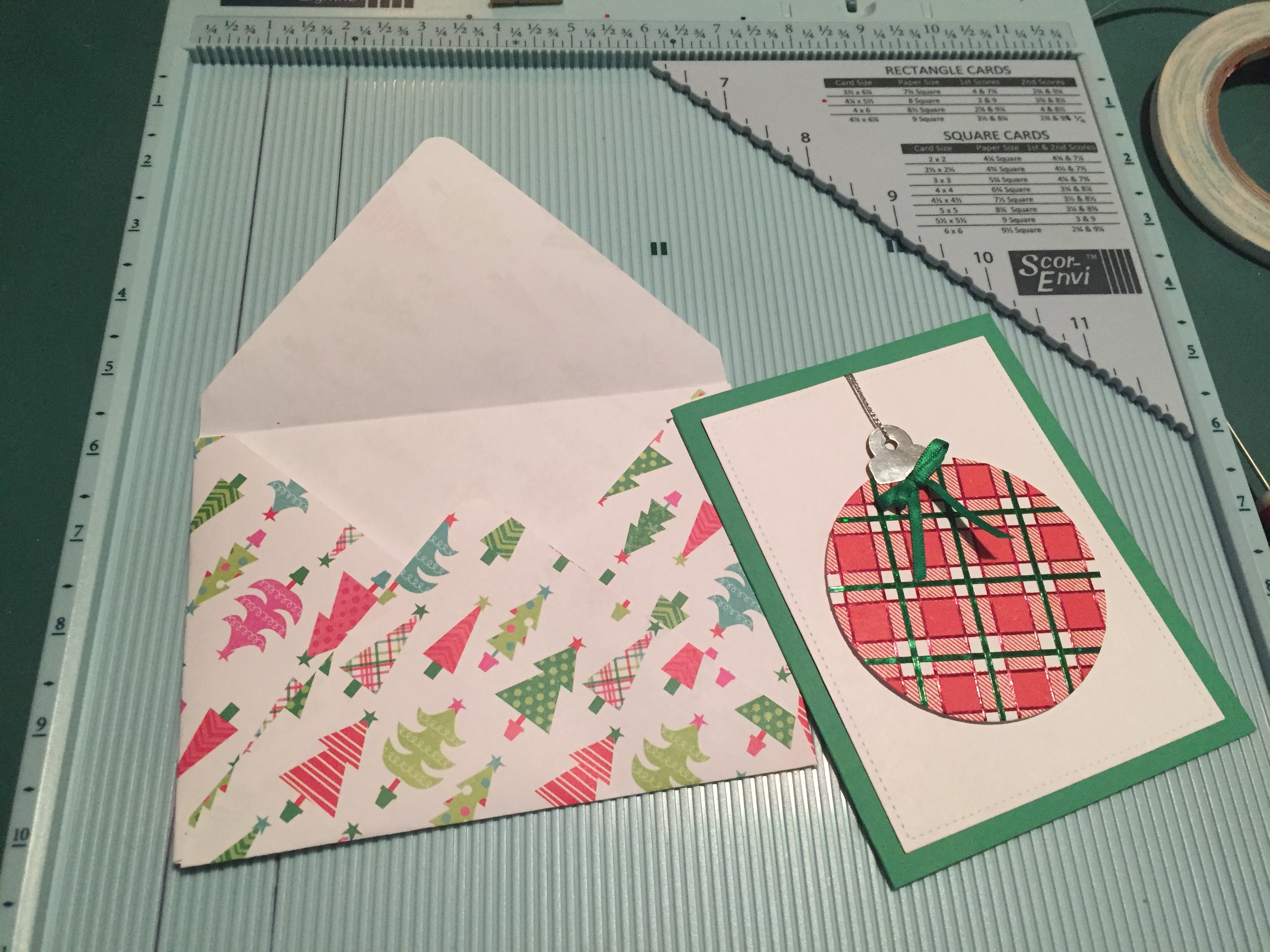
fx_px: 1064
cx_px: 635
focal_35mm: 29
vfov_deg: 48.2
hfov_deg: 61.7
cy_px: 476
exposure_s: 1/33
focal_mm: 4.15
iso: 250
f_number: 2.2
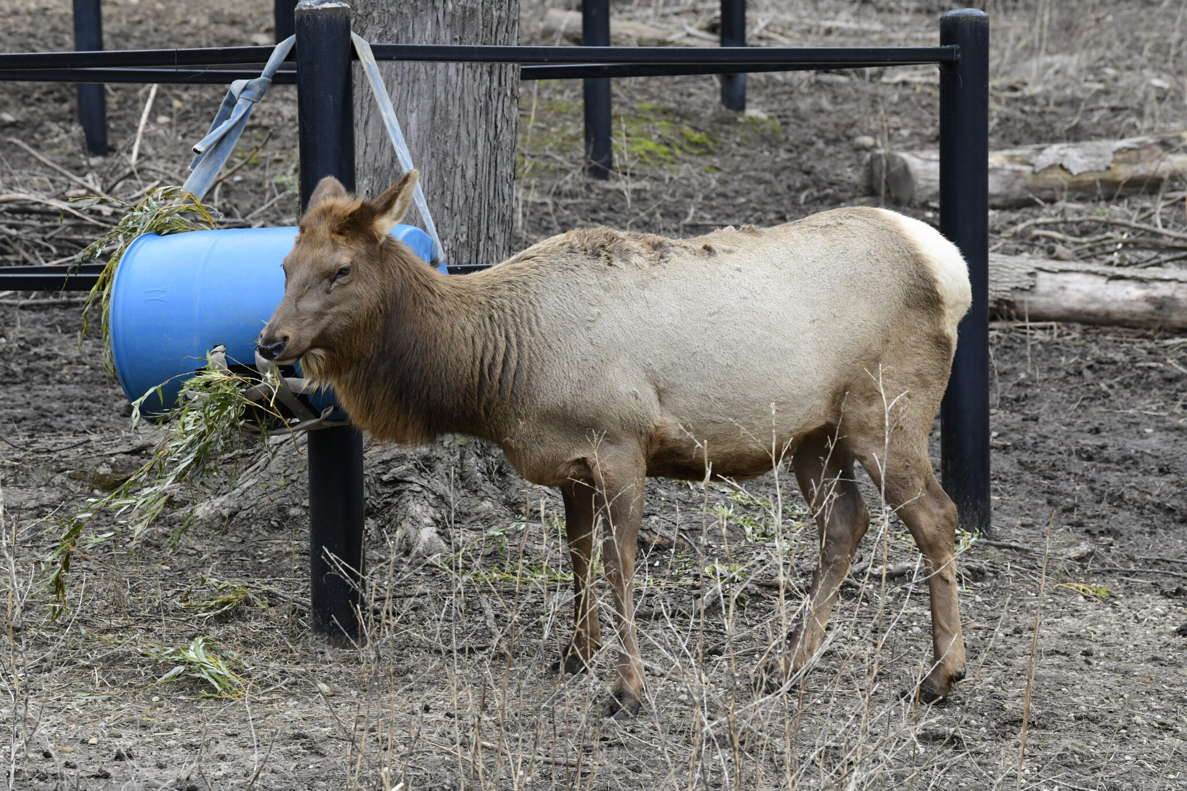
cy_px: 396
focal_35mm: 160
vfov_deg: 8.6
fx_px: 5275
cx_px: 594
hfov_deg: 12.8
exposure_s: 1/800
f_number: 7.1
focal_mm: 160
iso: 2000
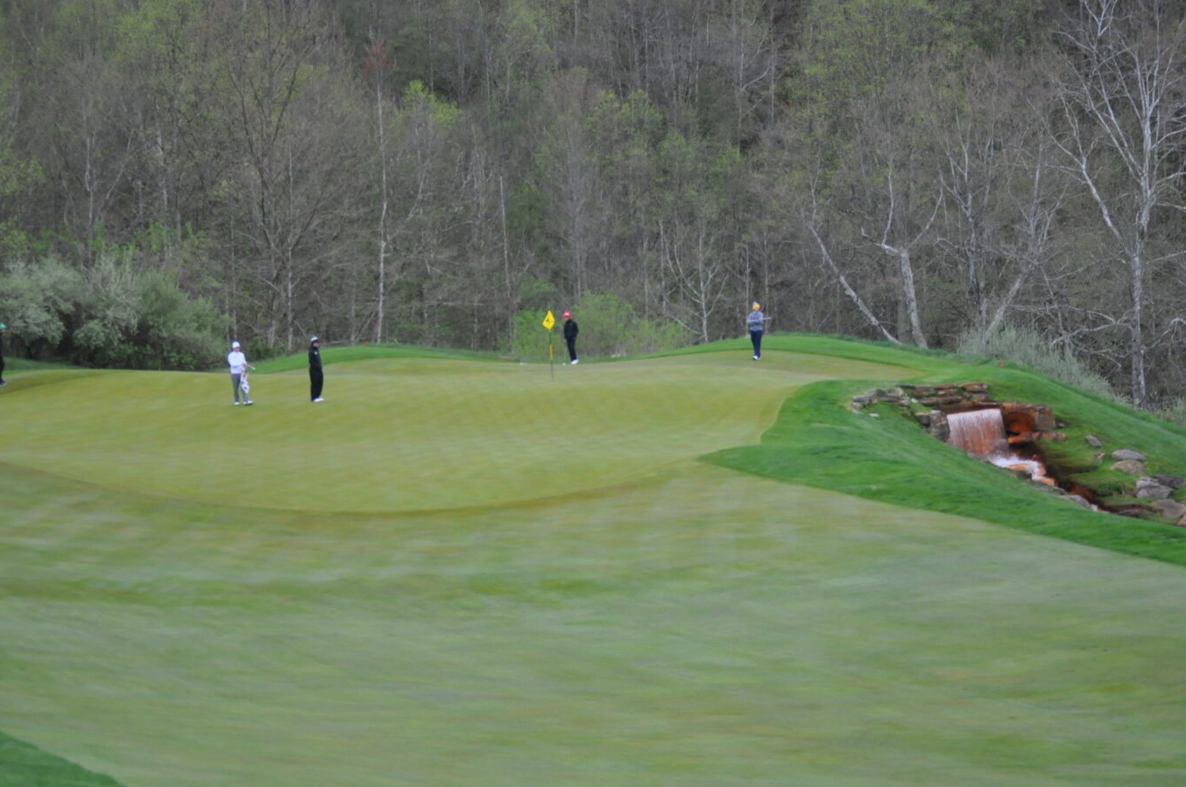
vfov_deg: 14.6
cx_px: 621
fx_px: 3078
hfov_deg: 21.8
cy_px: 365
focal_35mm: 94
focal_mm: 55
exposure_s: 1/640
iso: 800
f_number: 4
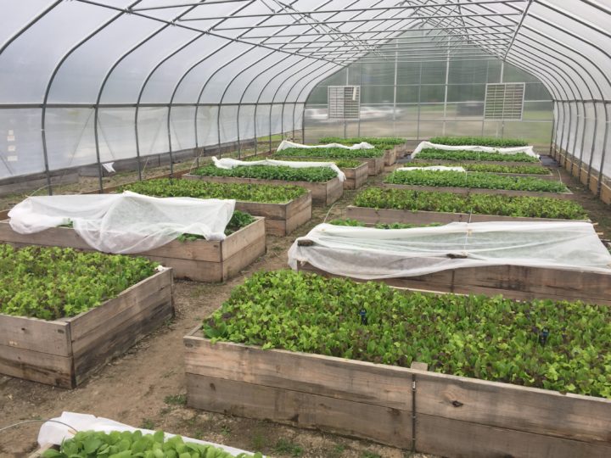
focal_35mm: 29
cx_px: 306
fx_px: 512
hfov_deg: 61.7
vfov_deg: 48.2
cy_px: 229
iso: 32
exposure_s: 1/557
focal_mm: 4.15
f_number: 2.2
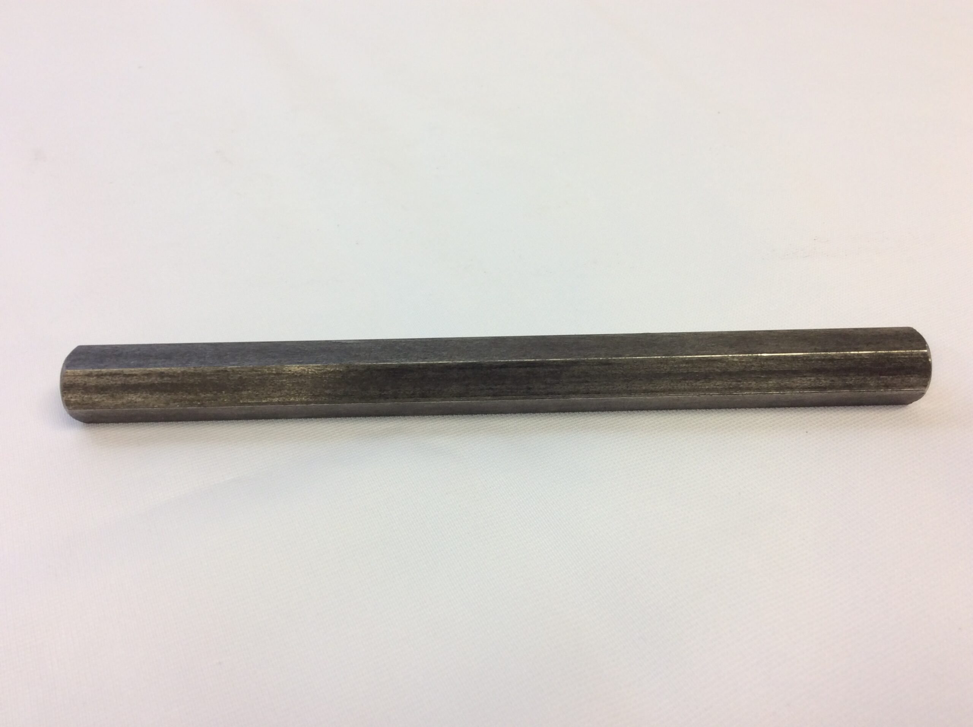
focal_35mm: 32
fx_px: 898
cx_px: 486
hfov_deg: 56.9
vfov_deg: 44.1
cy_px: 364
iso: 32
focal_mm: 3.3
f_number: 2.4
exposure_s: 1/30
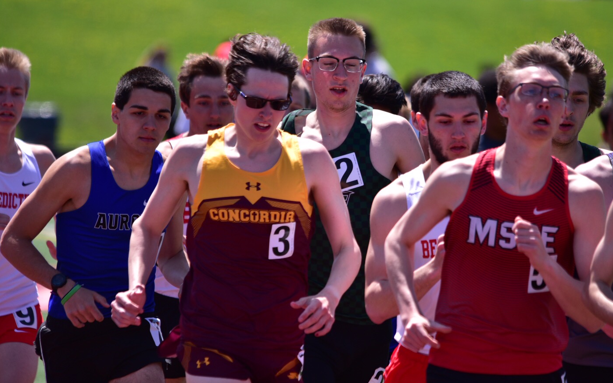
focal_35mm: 532
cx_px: 319
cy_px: 176
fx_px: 8887
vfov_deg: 2.5
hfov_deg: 4.0
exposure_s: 1/1000
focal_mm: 450
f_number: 6.3
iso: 400
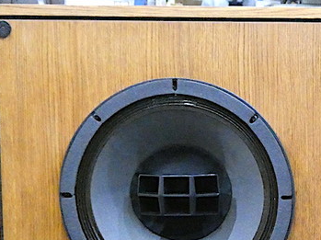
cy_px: 307
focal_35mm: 168
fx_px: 1556
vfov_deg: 8.7
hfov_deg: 11.5
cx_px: 384
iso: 1600
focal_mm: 10.9
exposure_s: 1/20
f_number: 4.3
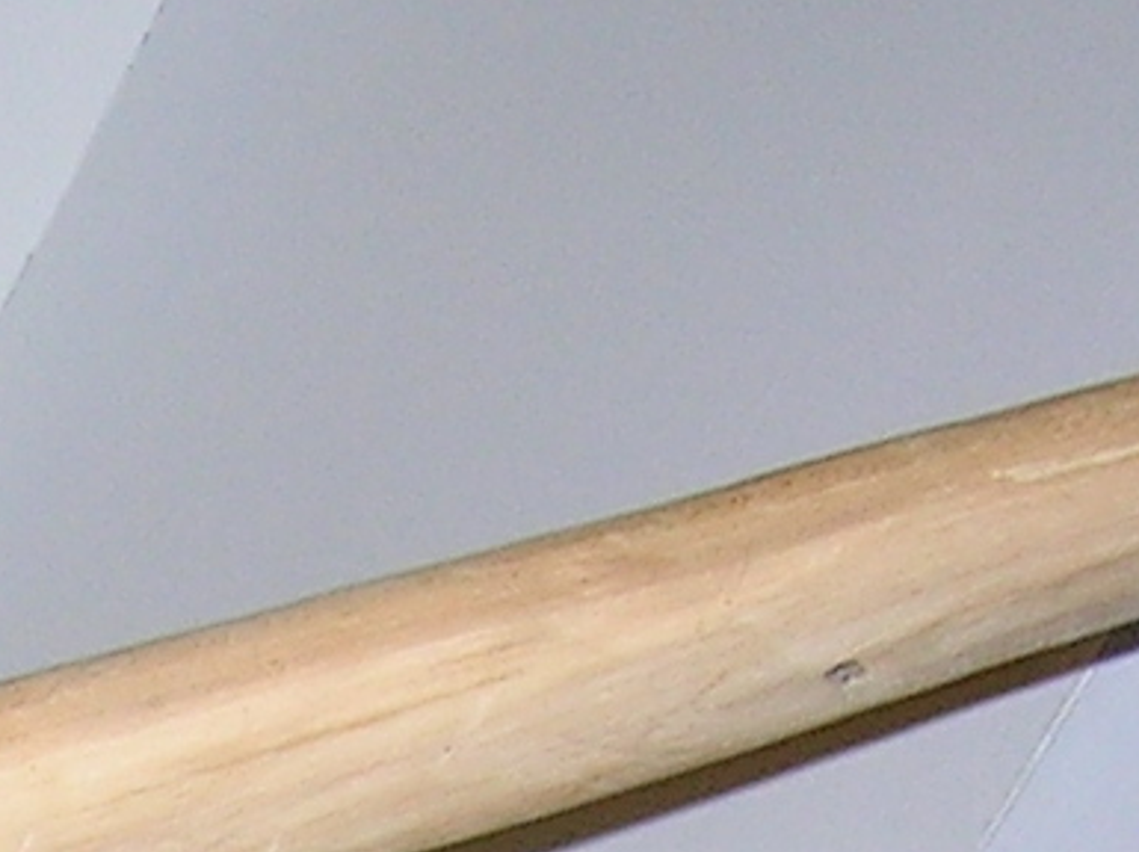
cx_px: -1154
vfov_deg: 6.9
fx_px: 6640
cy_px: 2201
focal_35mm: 202
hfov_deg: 9.2
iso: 68
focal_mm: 5.7
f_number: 2.9
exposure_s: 1/60.1
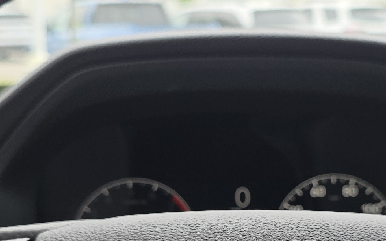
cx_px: 244
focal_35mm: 73
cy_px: 262
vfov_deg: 17.3
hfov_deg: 28.1
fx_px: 768
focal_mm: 6.3
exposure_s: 1/359
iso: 40
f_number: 1.7
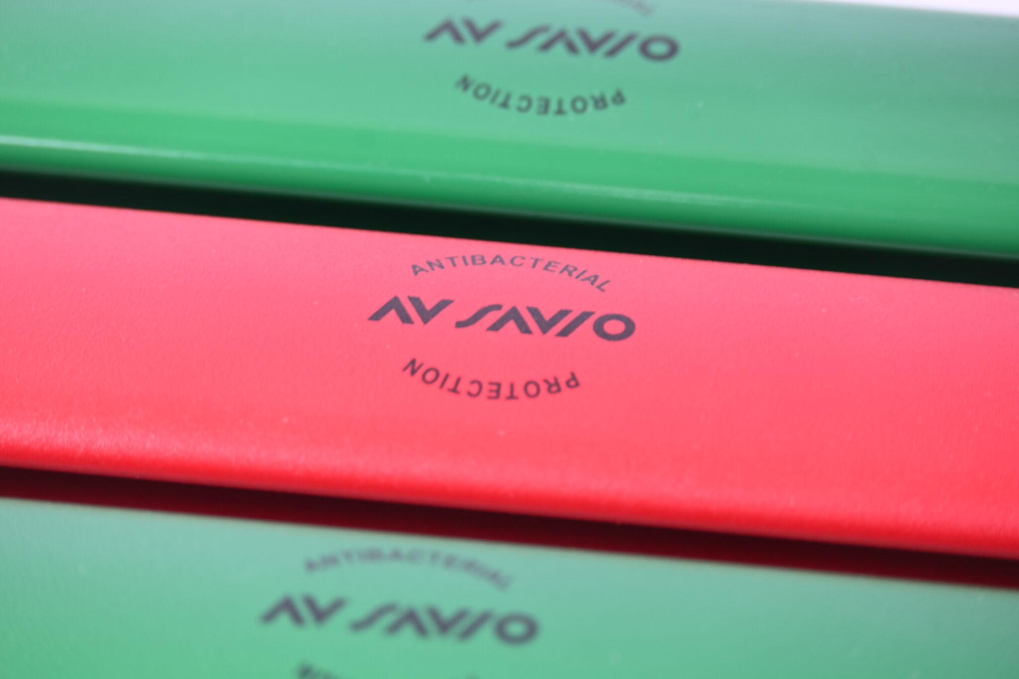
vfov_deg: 5.6
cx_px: 510
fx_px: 7005
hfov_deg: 8.3
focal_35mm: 248
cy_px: 340
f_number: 5.6
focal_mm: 165
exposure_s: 2.5
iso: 250
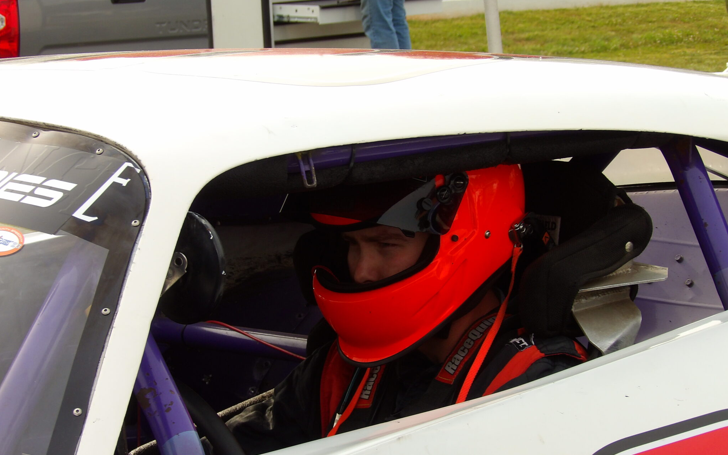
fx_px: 2560
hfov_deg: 16.2
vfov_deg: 10.2
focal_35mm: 129
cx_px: 365
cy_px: 262
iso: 100
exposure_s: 1/286
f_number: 4.2
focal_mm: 21.7
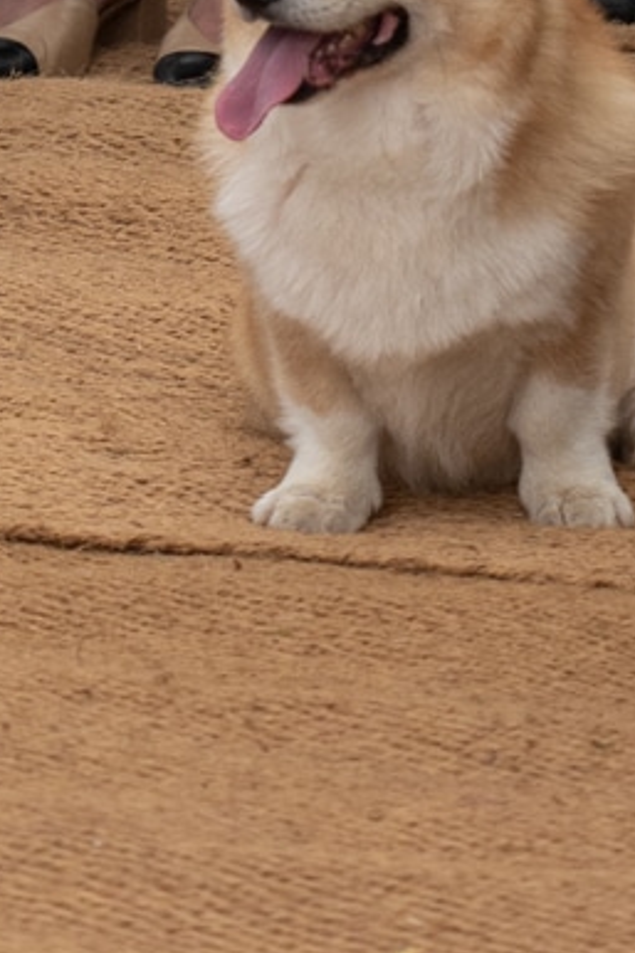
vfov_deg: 4.8
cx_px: 761
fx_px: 11307
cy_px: -891
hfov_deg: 3.2
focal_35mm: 427
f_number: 4
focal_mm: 110
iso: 640
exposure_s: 1/250
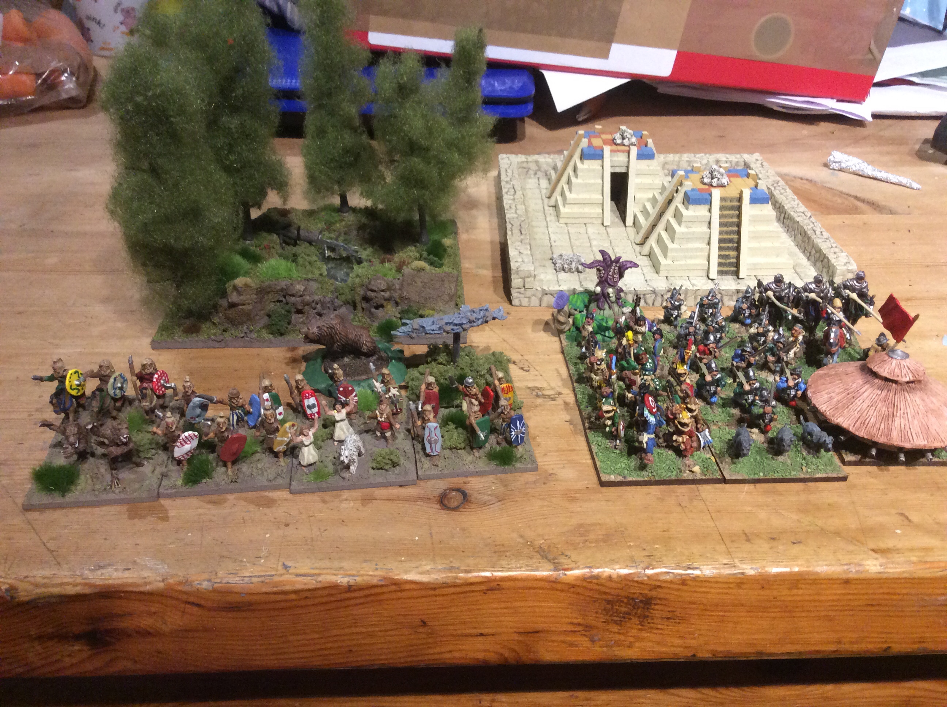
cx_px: 474
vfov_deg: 44.1
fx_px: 874
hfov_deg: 56.9
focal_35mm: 32
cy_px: 354
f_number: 2.4
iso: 200
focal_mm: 3.3
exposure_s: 1/25
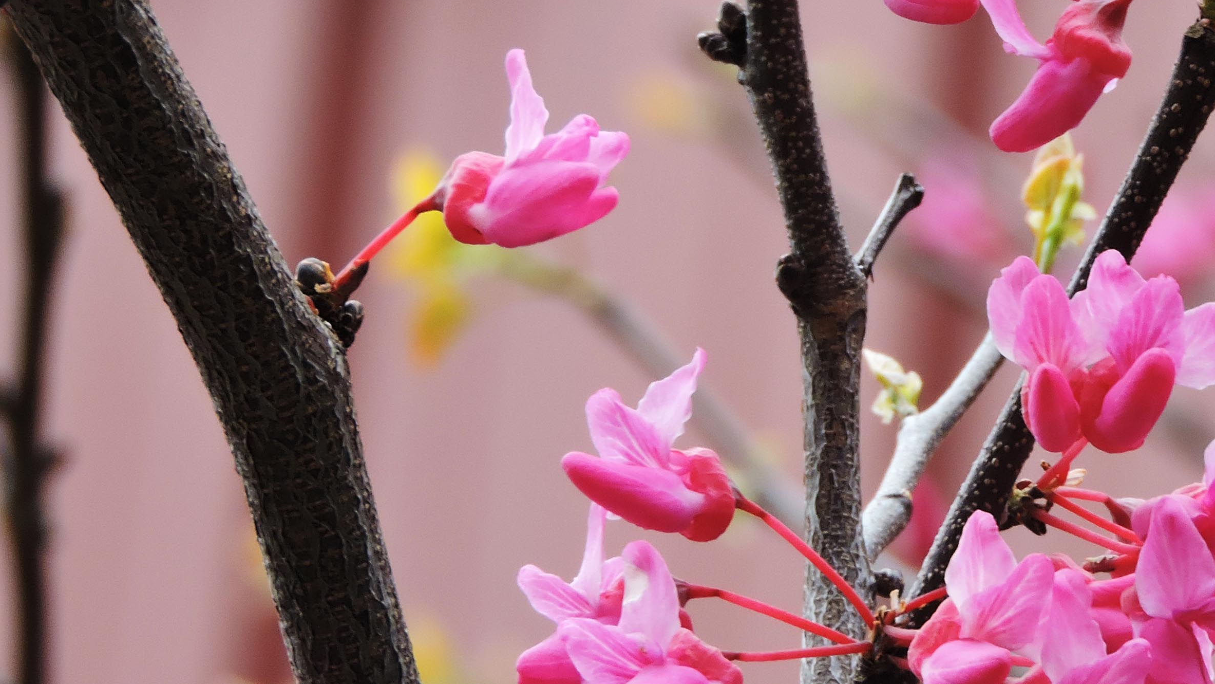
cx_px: 969
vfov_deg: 2.1
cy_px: 124
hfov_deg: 3.8
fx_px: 18461
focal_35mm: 573
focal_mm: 48.4
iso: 125
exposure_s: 1/125
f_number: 5.5
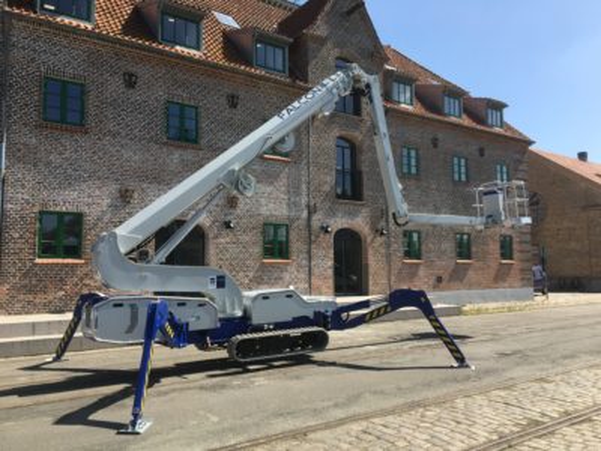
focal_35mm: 29
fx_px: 503
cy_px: 226
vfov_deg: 48.2
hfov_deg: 61.7
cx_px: 300
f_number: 2.2
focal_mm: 4.15
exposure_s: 1/1479
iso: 25
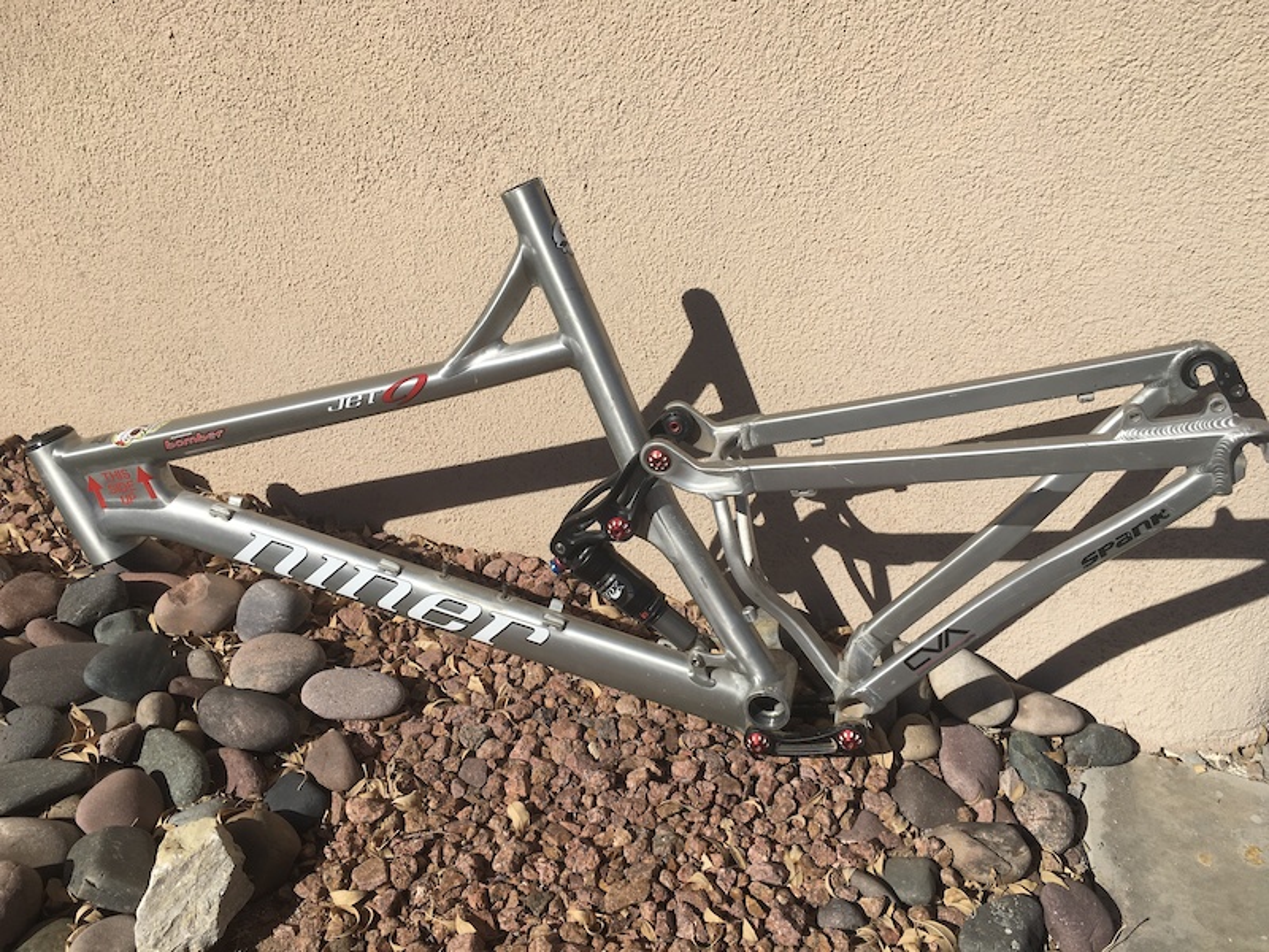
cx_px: 634
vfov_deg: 48.2
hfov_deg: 61.7
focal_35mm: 29
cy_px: 476
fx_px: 1063
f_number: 2.2
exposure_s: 1/2849
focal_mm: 4.15
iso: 25
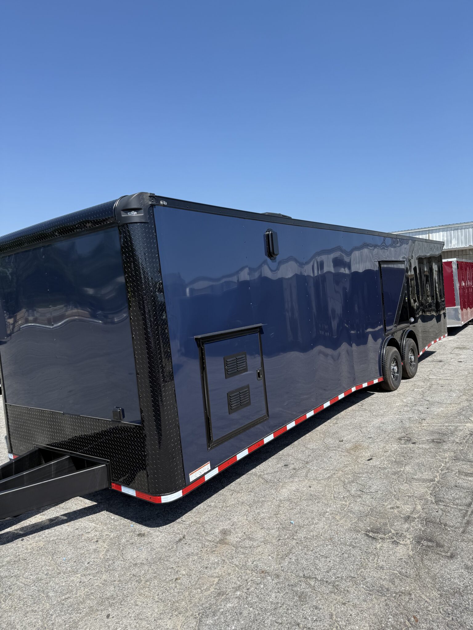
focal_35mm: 24
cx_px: 236
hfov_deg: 56.8
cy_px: 315
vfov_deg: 71.6
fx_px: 437
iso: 80
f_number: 1.78
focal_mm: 6.76
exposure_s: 1/4167
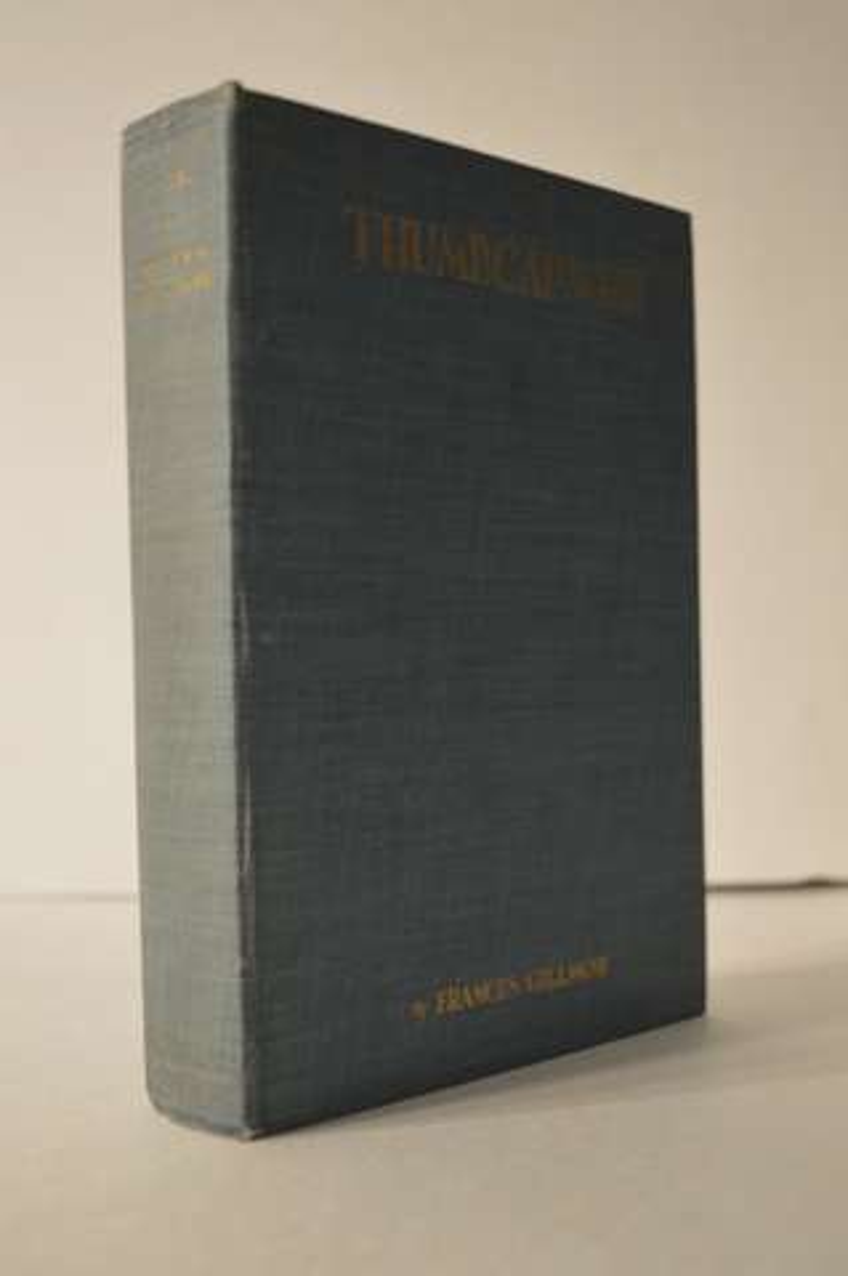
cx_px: 424
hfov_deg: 34.1
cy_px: 638
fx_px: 1381
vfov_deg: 49.6
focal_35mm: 39
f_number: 4.2
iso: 900
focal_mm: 26
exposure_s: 1/15
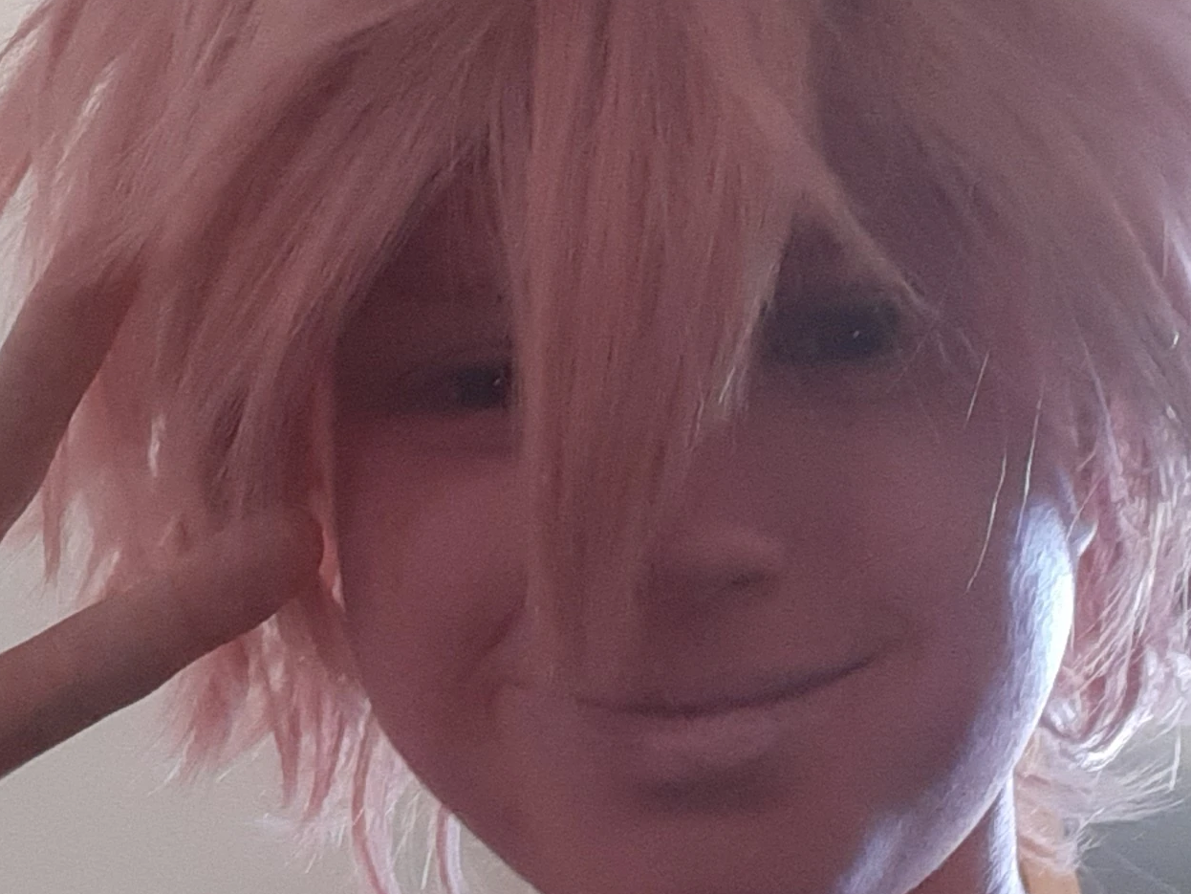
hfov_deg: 23.7
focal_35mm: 82
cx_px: 408
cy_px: 338
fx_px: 2822
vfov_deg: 18.0
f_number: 2
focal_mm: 3.75
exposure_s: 1/25
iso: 500
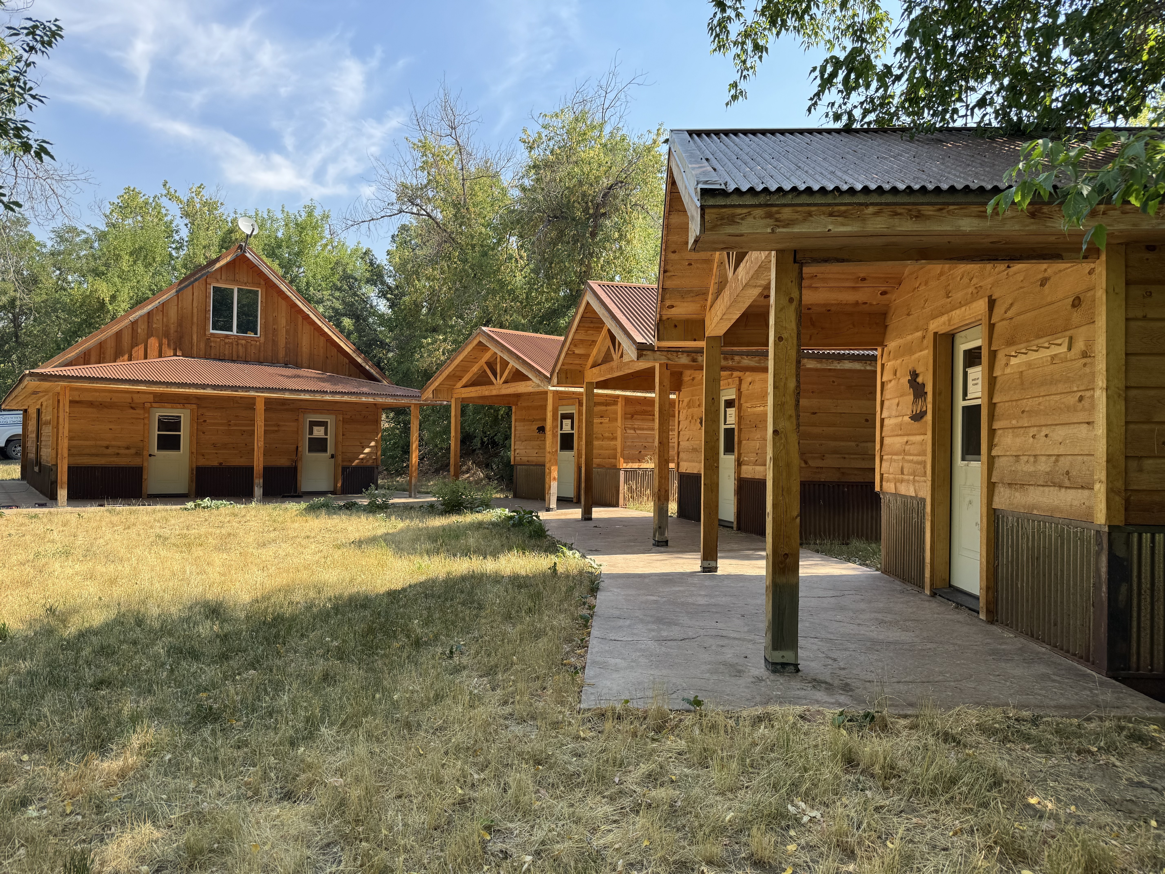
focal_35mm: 24
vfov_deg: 56.8
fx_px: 808
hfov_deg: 71.6
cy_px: 437
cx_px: 582
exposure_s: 1/980
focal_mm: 6.76
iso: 80
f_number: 1.78
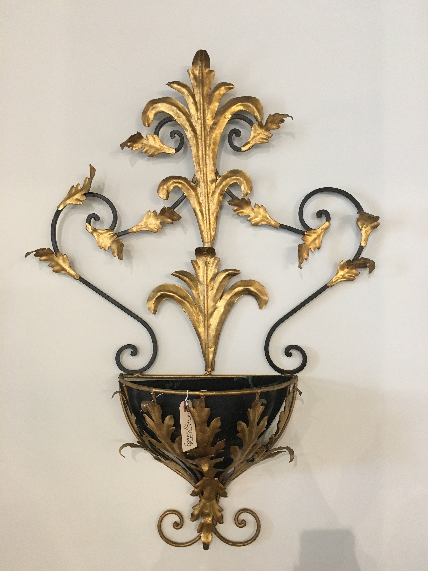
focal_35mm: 29
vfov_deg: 61.7
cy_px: 286
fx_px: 478
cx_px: 214
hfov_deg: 48.2
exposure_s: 1/30
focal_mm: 4.15
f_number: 2.2
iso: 125
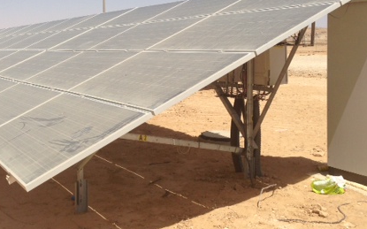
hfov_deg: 37.4
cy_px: 64
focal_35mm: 54
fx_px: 540
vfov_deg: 23.8
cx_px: 151
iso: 50
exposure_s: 1/3012
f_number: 2.4
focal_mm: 4.13
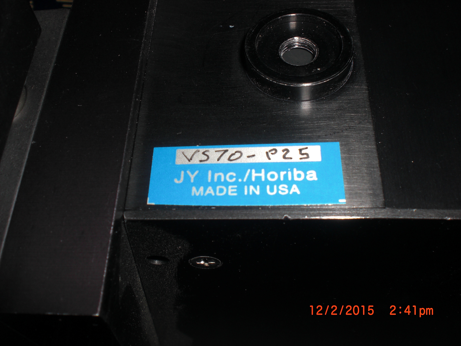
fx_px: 506
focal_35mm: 38
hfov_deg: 49.0
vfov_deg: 37.7
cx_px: 230
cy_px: 173
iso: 64
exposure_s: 1/60
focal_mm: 6.3
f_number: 5.6
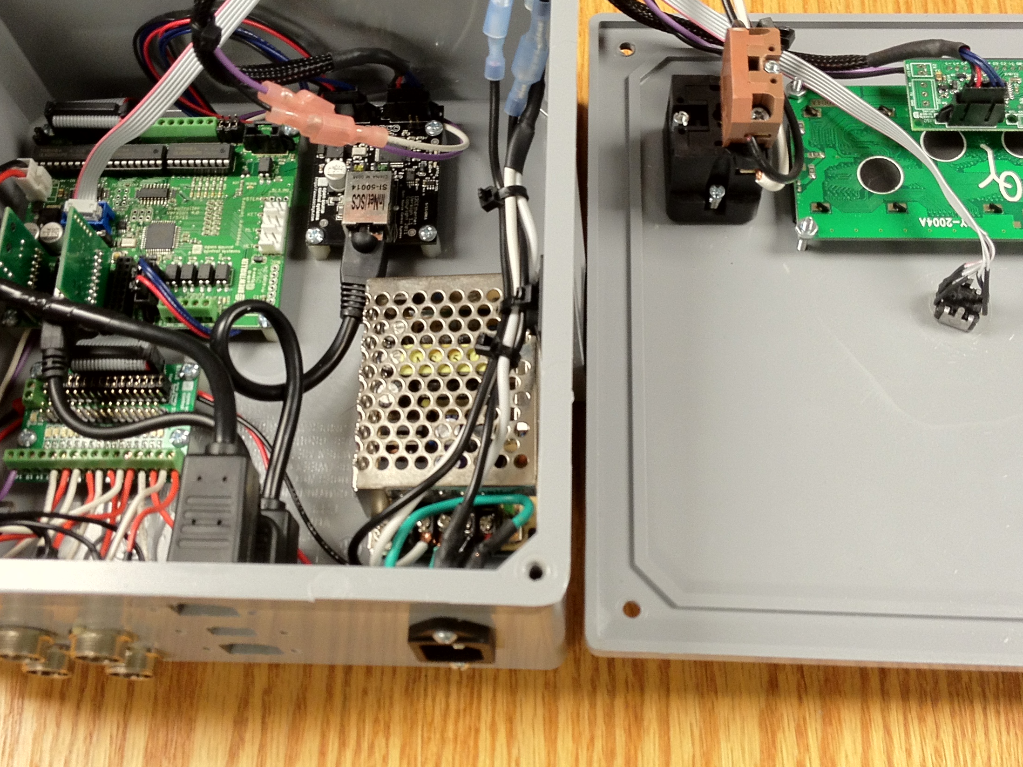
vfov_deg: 28.0
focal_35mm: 52
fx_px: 1537
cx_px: 490
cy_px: 296
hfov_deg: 36.8
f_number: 2.4
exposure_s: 1/20
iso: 100
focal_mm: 4.28
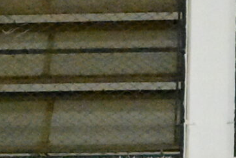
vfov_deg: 1.9
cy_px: 449
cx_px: 544
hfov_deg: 2.8
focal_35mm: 734
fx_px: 4817
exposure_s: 1/800
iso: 20000
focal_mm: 70
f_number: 5.6
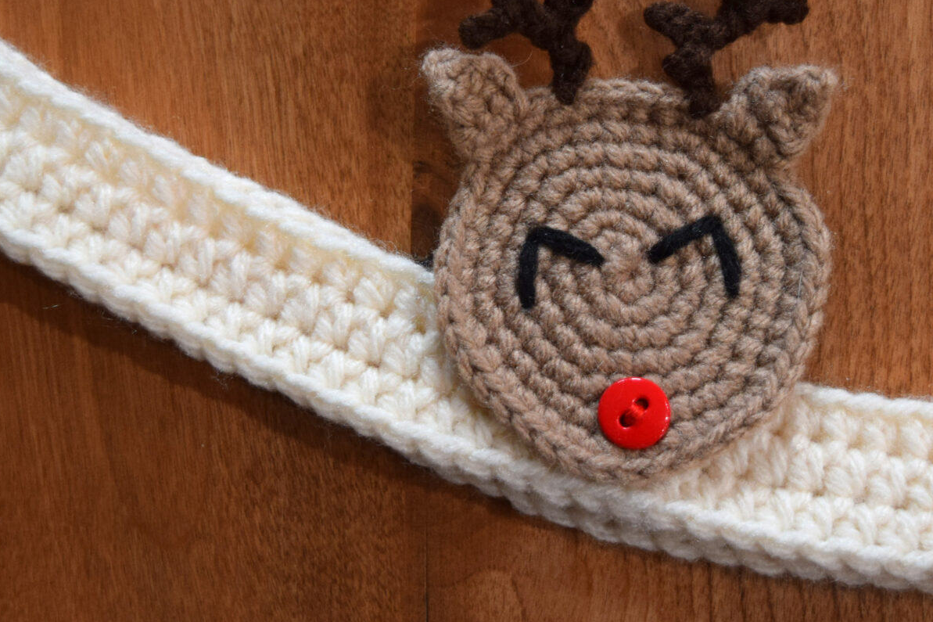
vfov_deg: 17.1
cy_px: 256
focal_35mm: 80
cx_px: 489
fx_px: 2069
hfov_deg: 25.4
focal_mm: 31
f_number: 4.2
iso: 900
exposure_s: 1/60
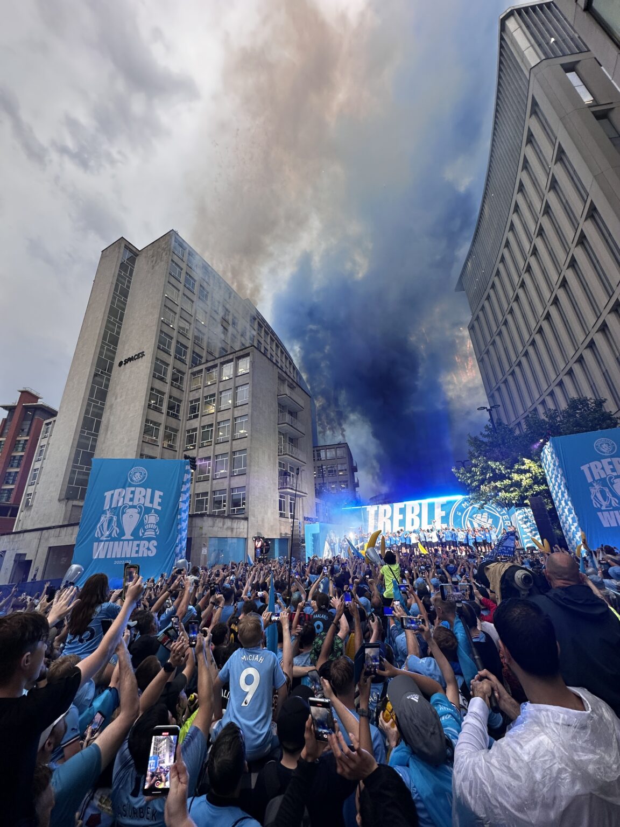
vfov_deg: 102.1
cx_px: 310
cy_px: 414
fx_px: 334
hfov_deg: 85.7
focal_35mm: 14
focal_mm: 2.22
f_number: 2.2
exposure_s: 1/100
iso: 100
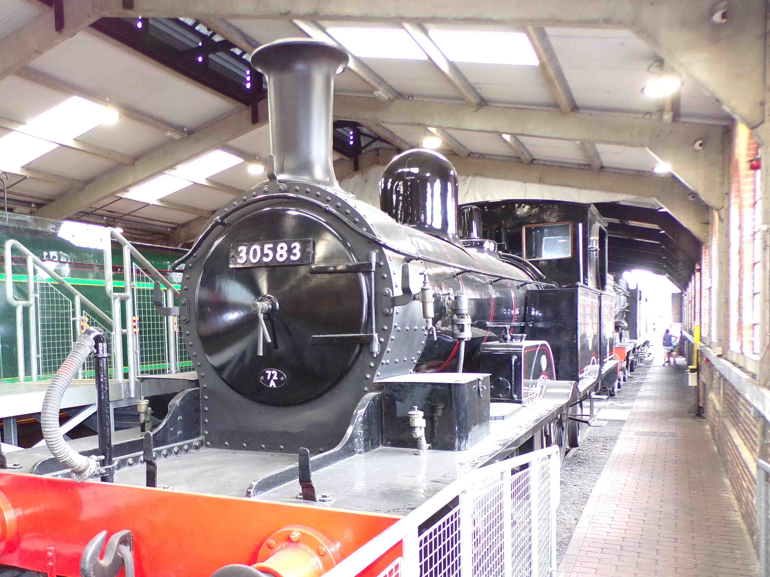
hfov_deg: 54.9
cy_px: 355
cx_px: 308
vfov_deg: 42.7
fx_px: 734
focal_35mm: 33
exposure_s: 1/34
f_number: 3
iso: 200
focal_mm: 4.3
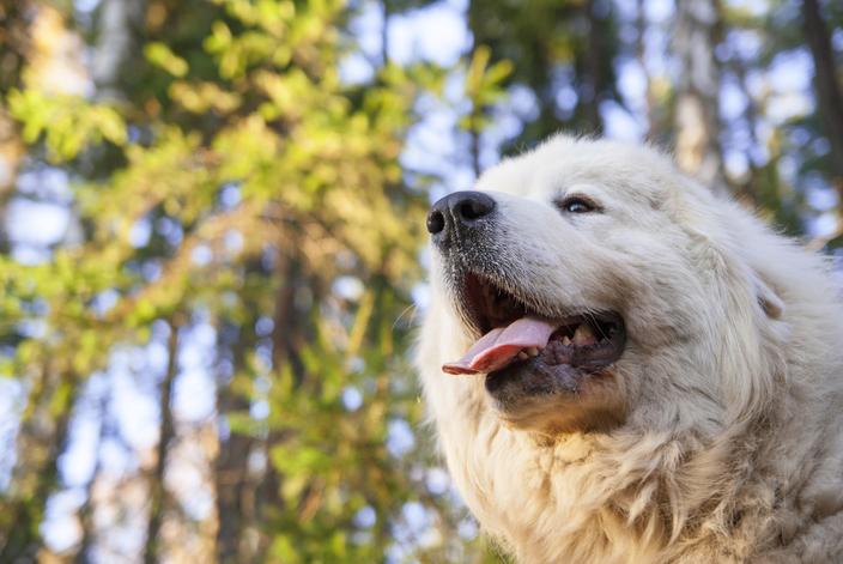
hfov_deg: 27.0
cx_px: 422
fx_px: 1758
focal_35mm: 75
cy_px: 282
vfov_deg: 18.2
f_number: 3.2
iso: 100
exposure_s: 1/100
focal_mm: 50
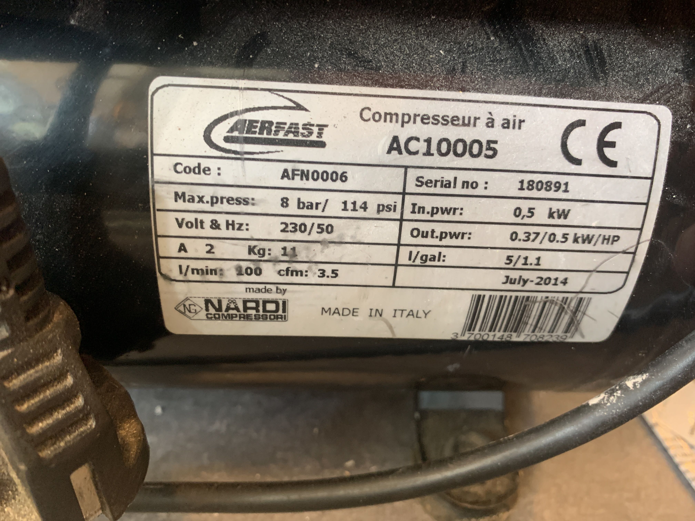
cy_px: 260
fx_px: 522
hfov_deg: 67.3
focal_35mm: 26
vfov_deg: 53.1
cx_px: 348
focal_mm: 4.25
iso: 200
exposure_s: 1/60
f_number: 1.8
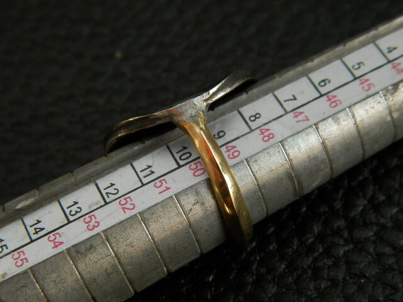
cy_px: 151
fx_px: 955
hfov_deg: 23.8
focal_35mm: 82
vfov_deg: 18.0
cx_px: 202
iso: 160
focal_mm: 14.6
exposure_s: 1/320
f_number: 4.2
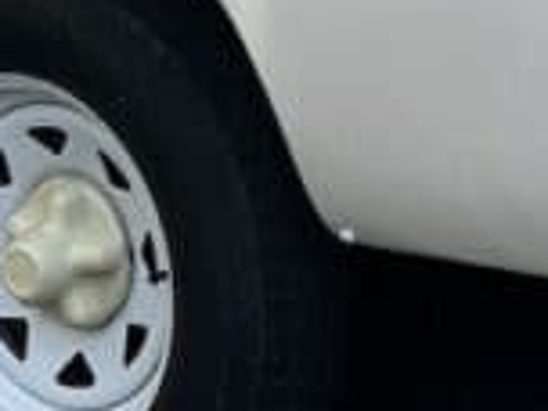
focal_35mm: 205
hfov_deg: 9.2
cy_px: -616
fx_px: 3245
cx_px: 966
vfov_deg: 6.8
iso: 50
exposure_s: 1/2994
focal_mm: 5.7
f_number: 1.5
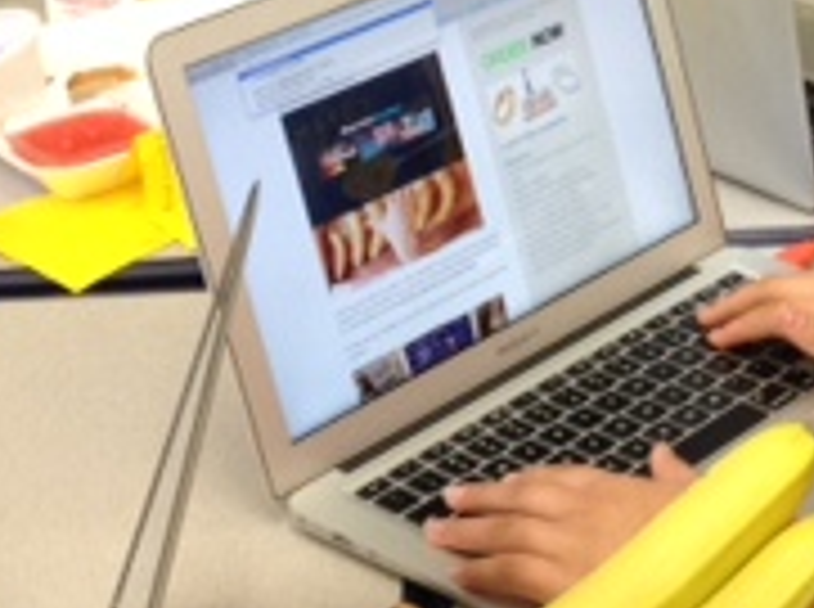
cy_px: 72
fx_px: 2910
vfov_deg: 11.8
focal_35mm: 124
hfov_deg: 15.3
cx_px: 1012
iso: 100
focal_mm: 4.28
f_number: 2.4
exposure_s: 1/20
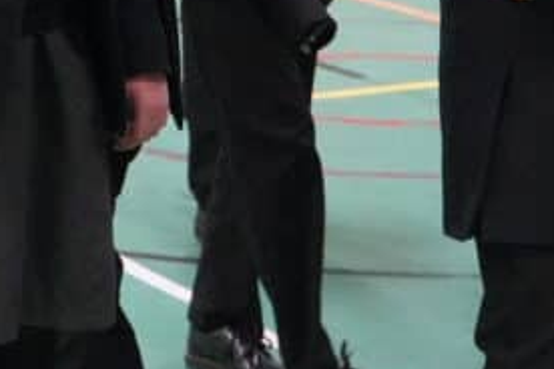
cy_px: -212
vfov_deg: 8.0
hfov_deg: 12.1
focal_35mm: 167
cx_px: -42
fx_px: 2570
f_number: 4
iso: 10000
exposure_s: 1/160
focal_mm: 30
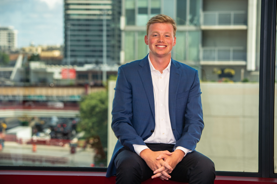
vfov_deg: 9.9
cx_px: 138
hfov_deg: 14.9
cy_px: 92
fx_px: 1062
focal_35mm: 138
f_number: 5
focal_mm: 92
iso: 100
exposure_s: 1/200
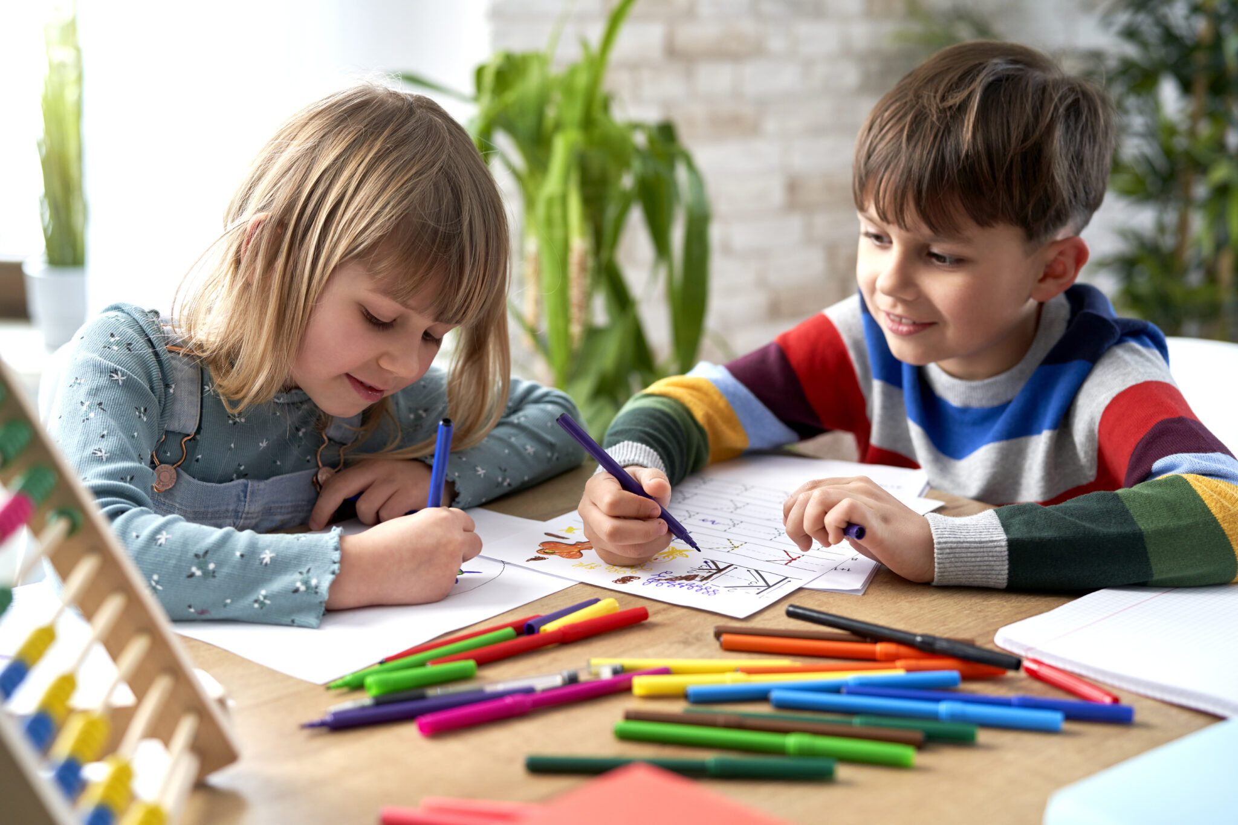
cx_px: 619
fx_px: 1719
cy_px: 412
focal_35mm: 50
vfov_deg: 27.0
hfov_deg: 39.6
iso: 400
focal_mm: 50
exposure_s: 1/100
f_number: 2.2
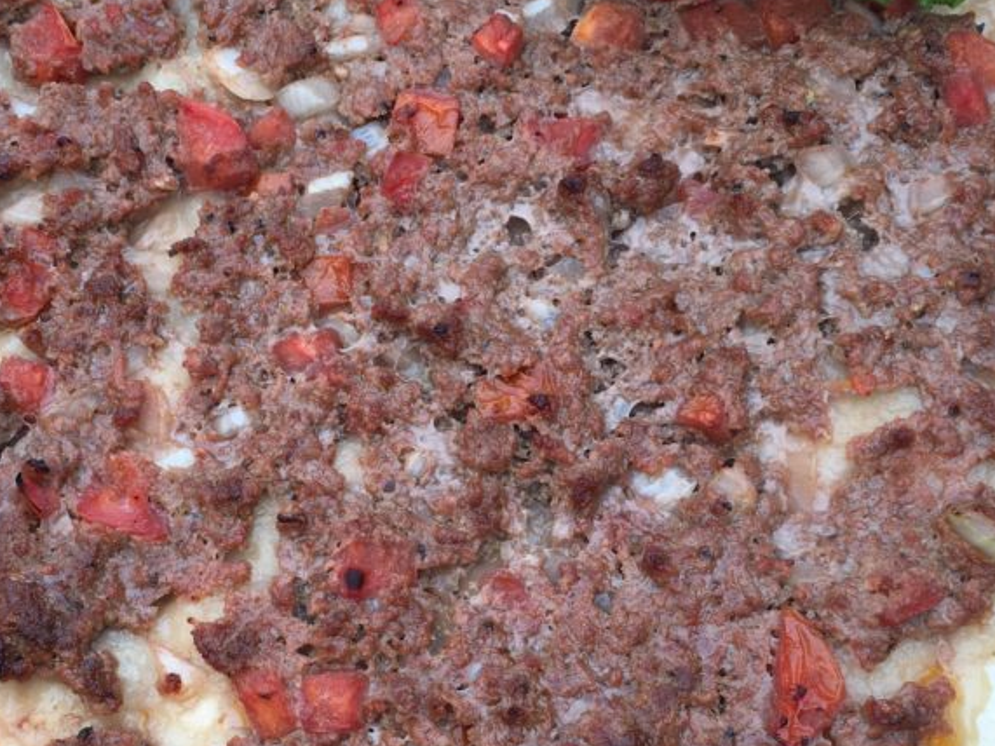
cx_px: 427
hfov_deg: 36.8
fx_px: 1494
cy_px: 431
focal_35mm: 52
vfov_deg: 28.0
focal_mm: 4.15
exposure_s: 1/164
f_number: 2.2
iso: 25
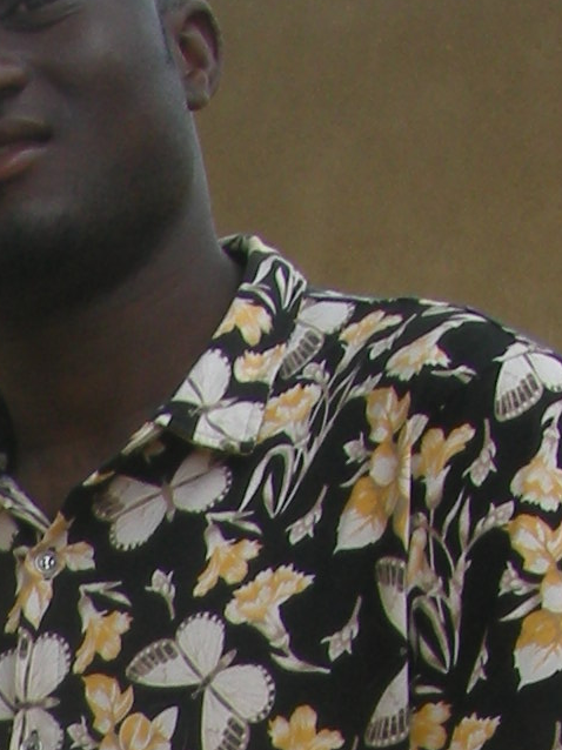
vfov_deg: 8.8
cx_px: -890
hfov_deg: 6.7
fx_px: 4462
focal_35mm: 206
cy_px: 1727
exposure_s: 1/170
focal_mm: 7.5
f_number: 4.8
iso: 64
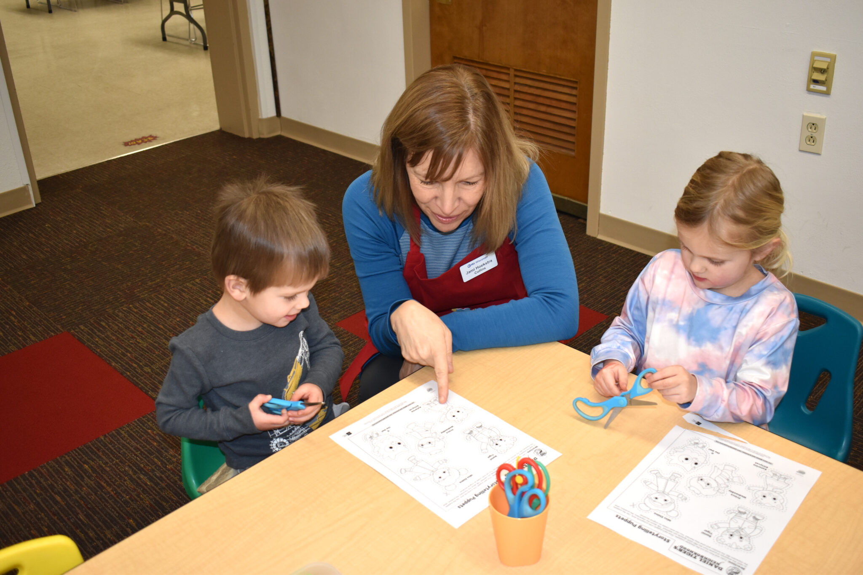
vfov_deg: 36.9
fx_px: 863
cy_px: 288
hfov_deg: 53.1
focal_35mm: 36
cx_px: 432
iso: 800
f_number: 4.5
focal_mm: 24
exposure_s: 1/200
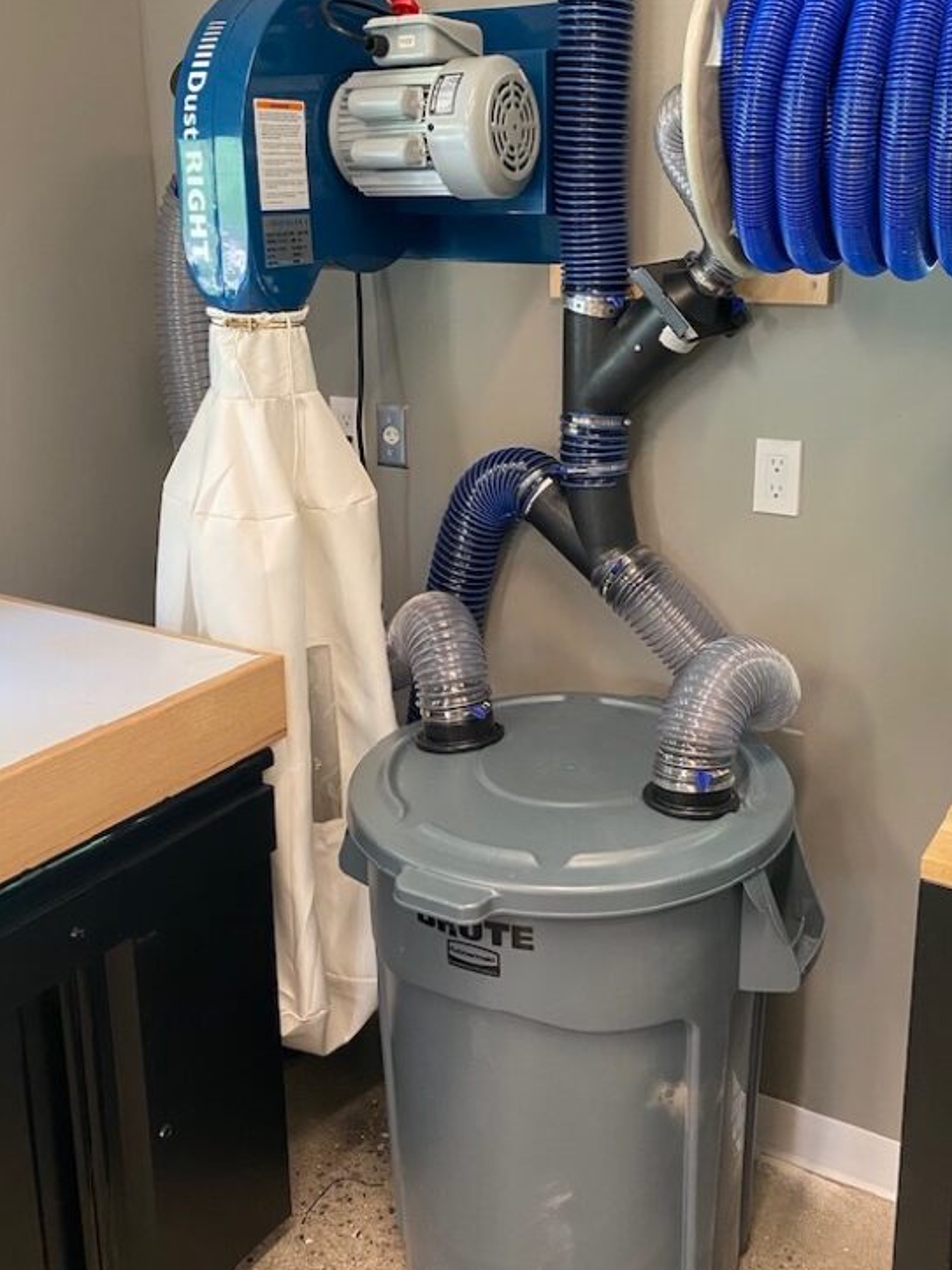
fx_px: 1284
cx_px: 555
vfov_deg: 52.5
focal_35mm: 35
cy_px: 547
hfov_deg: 40.6
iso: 250
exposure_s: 1/60
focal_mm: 4.25
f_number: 1.8
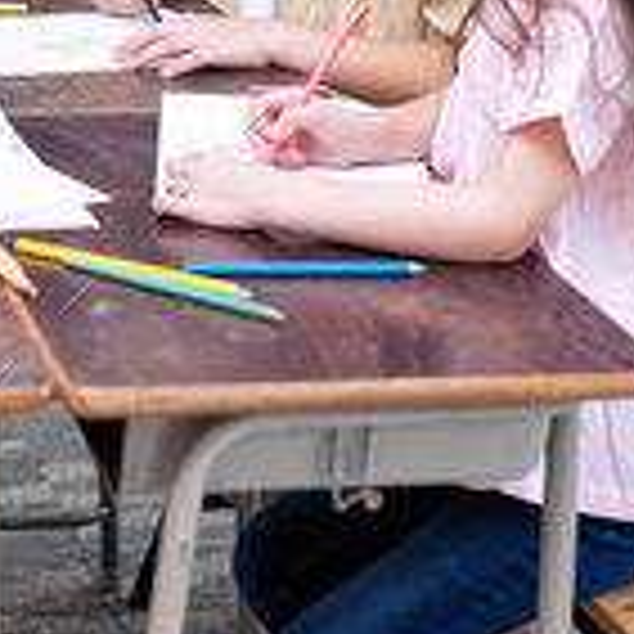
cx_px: -166
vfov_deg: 13.9
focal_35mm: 124
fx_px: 2569
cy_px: 52
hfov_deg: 13.6
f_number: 1.4
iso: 320
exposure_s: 1/320
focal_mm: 35
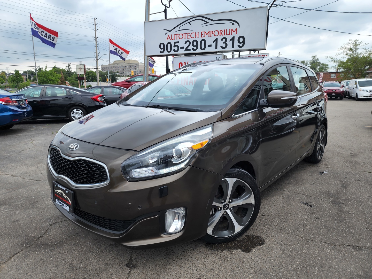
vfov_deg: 58.9
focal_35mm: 23
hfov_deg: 73.9
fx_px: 247
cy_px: 140
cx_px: 186
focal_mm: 6.4
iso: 12
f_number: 1.8
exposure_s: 1/279
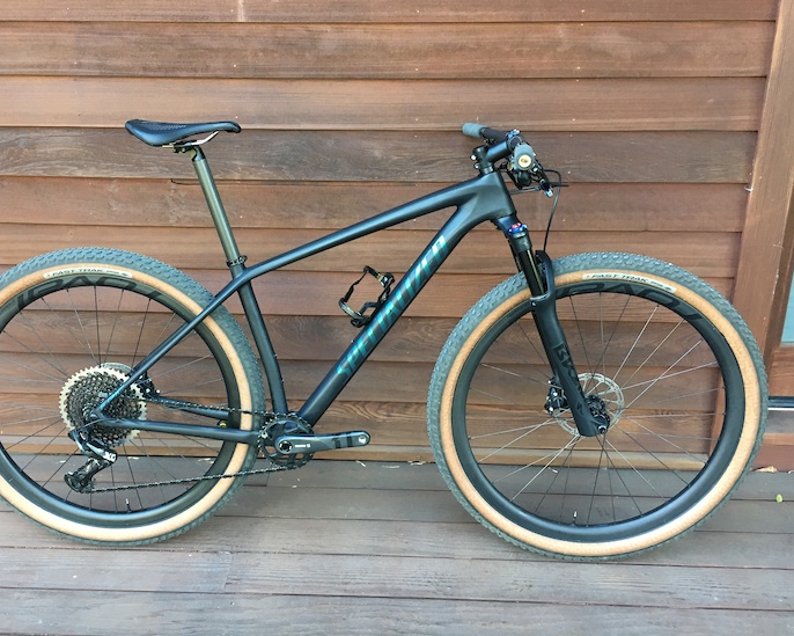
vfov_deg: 44.5
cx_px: 344
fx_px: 776
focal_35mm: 33
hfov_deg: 54.0
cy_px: 290
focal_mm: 4.15
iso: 80
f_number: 2.2
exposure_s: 1/30
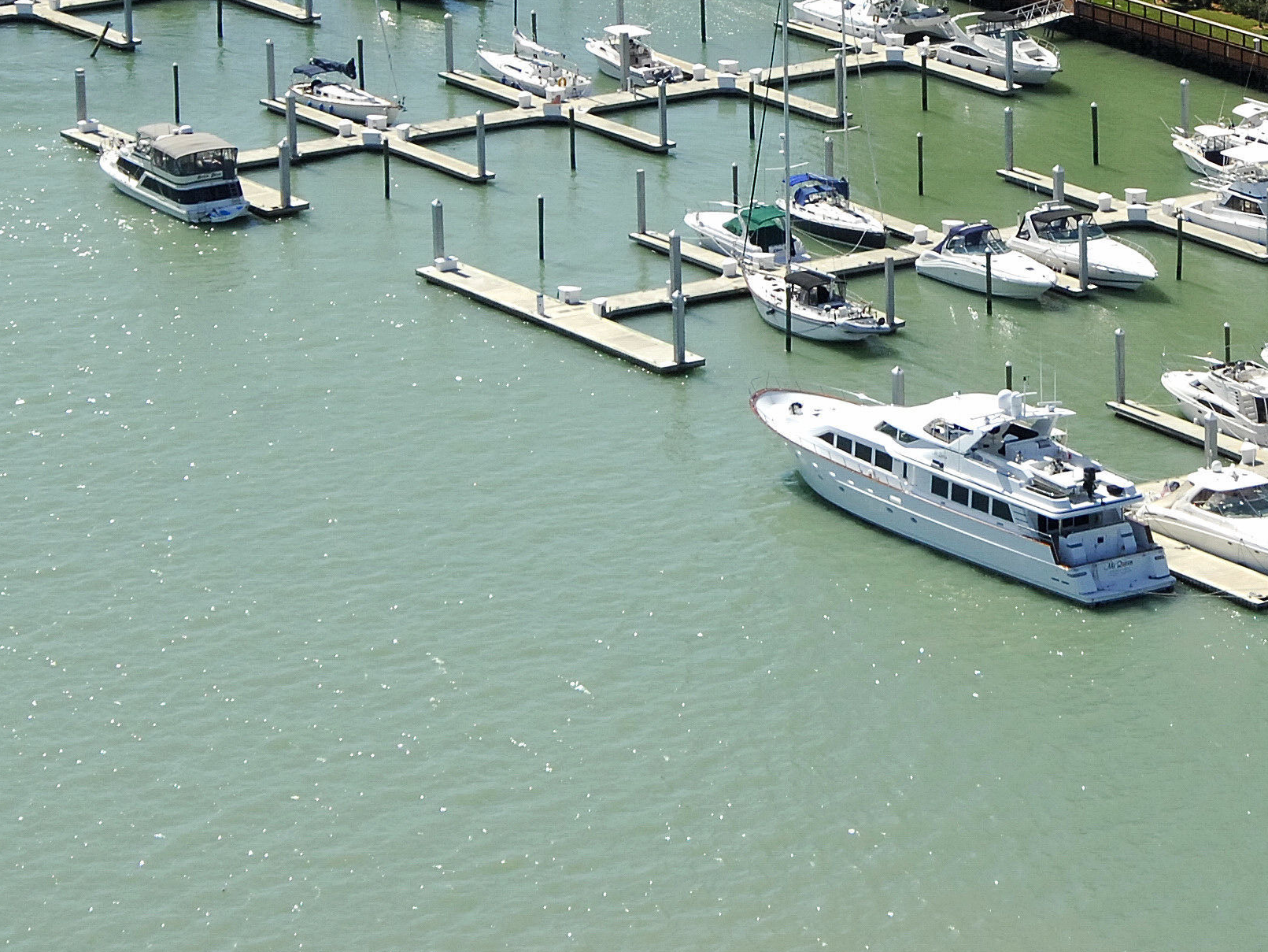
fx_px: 6742
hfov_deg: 10.7
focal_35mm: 184
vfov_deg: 8.1
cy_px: 268
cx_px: 885
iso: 400
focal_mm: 48
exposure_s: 1/1000
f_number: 8
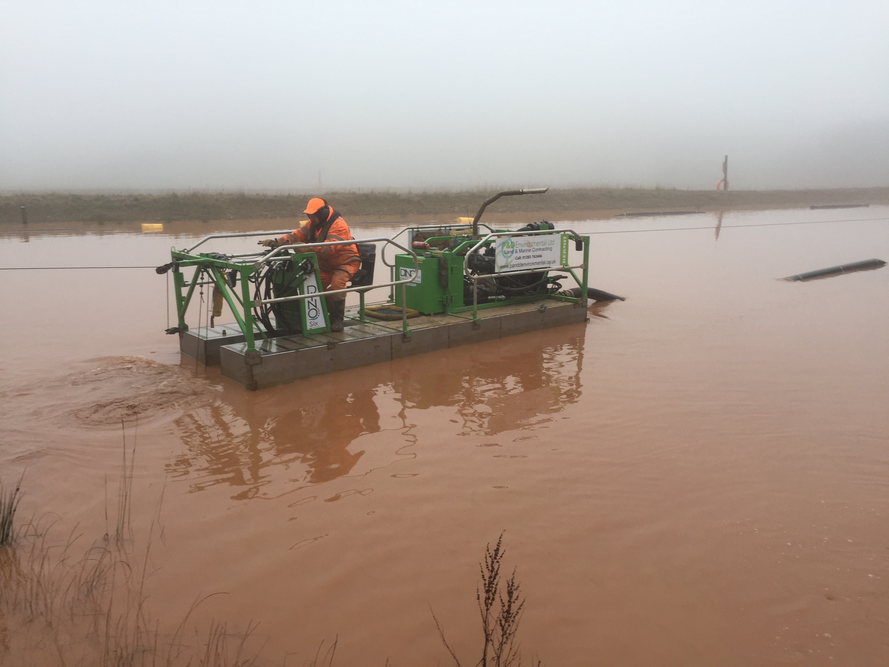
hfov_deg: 61.7
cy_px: 334
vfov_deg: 48.2
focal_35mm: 29
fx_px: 745
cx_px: 444
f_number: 2.2
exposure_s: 1/50
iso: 32
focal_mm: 4.15
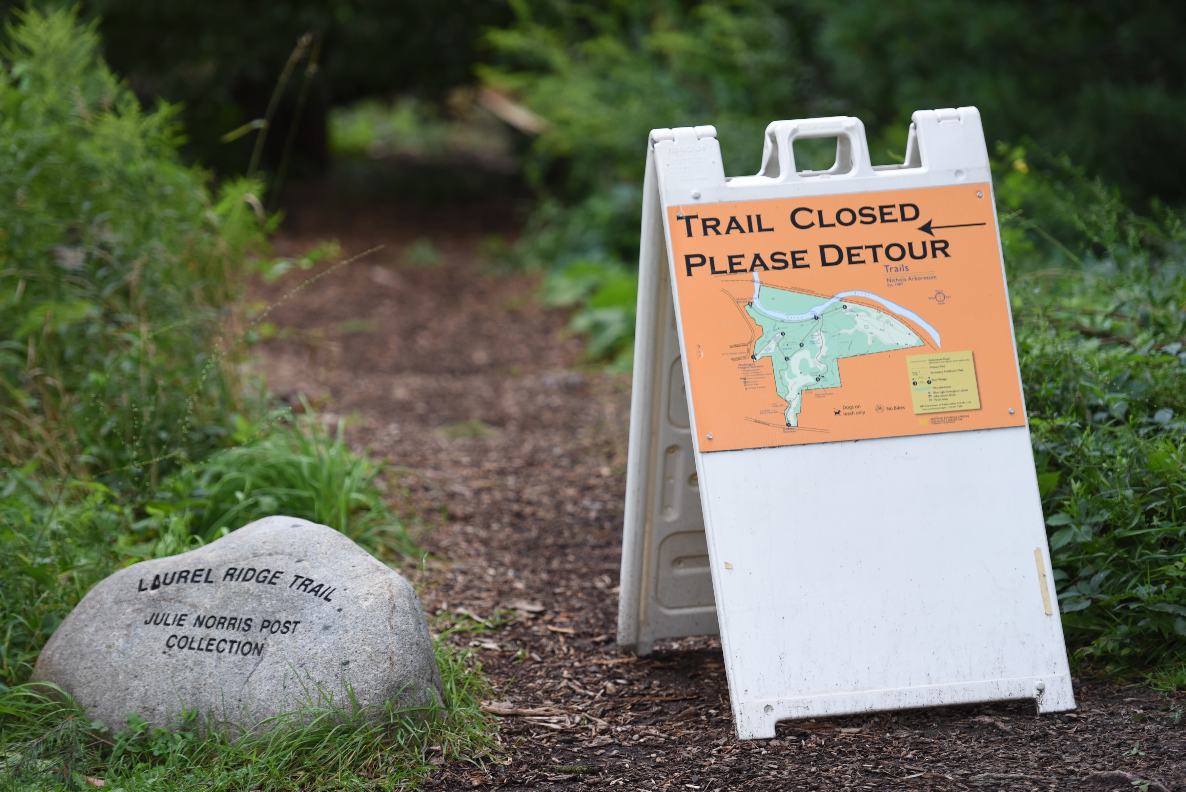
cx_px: 593
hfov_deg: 13.7
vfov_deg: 9.2
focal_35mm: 150
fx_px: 4944
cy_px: 396
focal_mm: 150
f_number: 2.8
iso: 800
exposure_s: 1/320
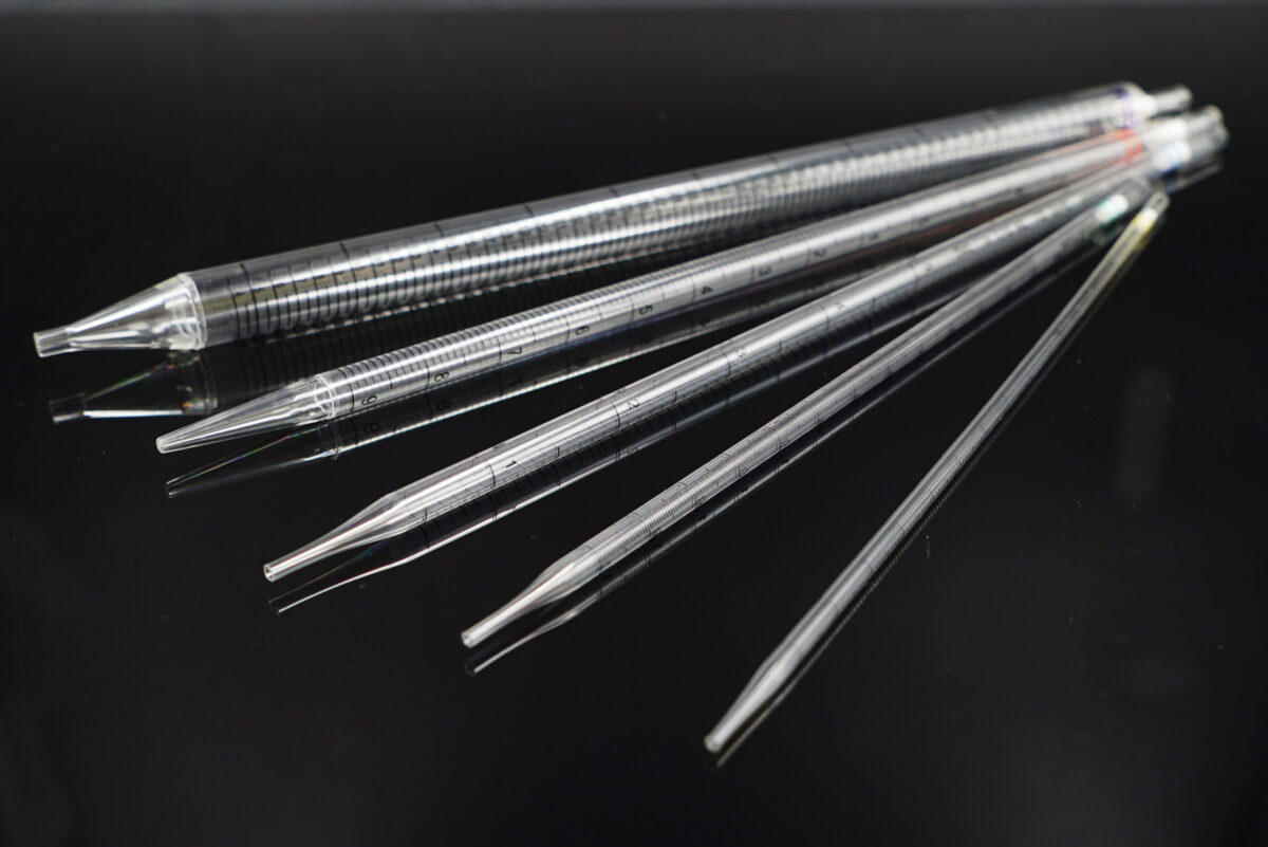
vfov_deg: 31.9
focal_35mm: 42
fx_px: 1480
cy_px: 424
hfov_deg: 46.4
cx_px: 634
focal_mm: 28
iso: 400
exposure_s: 1/60
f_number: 5.6
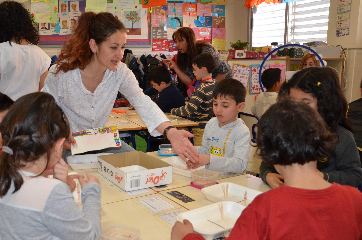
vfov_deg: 34.4
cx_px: 142
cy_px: 122
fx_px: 387
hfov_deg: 49.7
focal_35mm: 39
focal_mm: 21
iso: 400
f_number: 3.8
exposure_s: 1/125
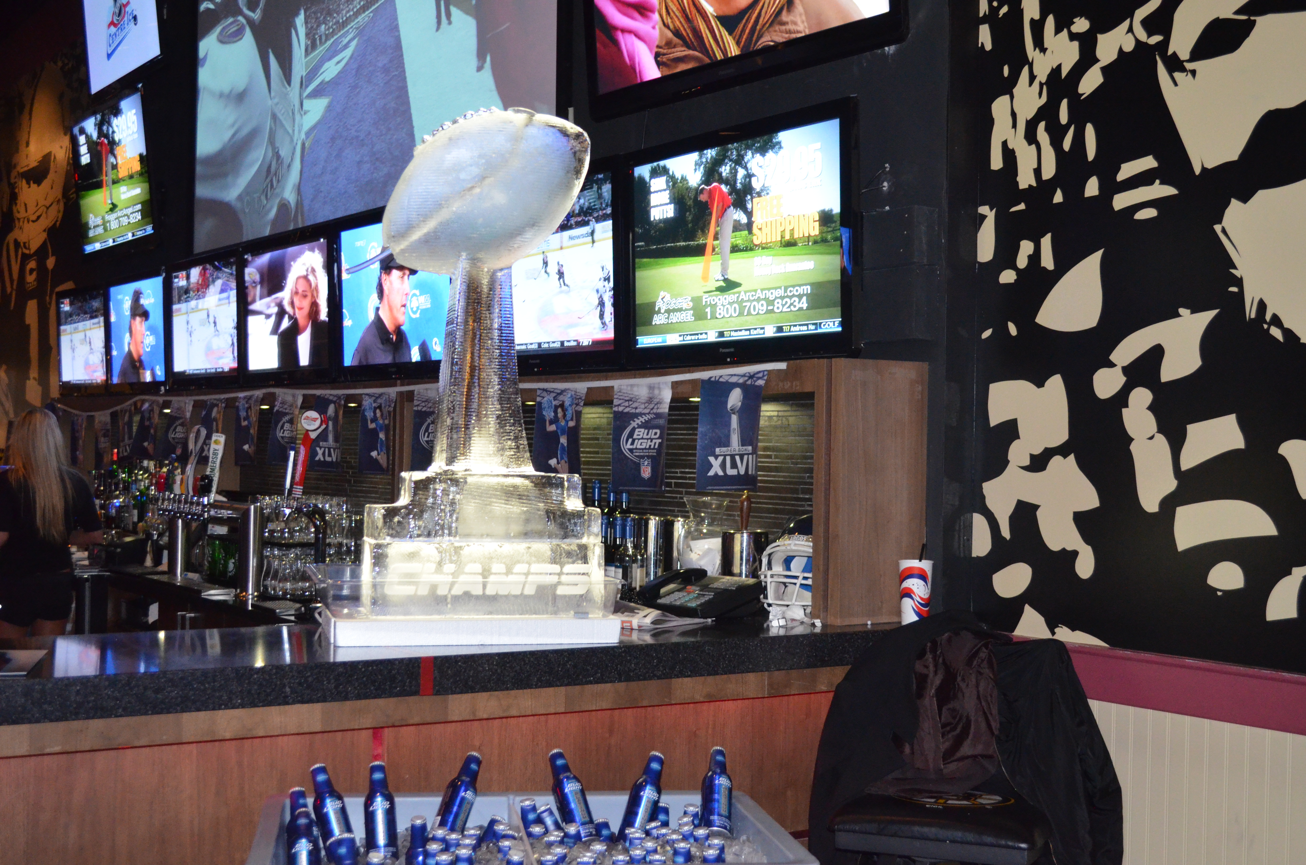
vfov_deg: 28.0
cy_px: 432
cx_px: 653
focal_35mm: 48
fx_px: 1738
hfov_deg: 41.2
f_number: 4.8
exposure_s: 1/60
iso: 3200
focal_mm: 32
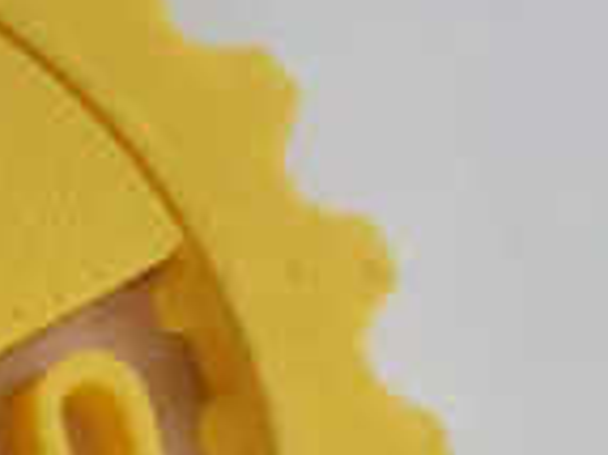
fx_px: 2404
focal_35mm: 137
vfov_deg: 10.8
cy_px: 115
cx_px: 115
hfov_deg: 14.3
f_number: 2.4
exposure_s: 1/121
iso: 50
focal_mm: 4.1
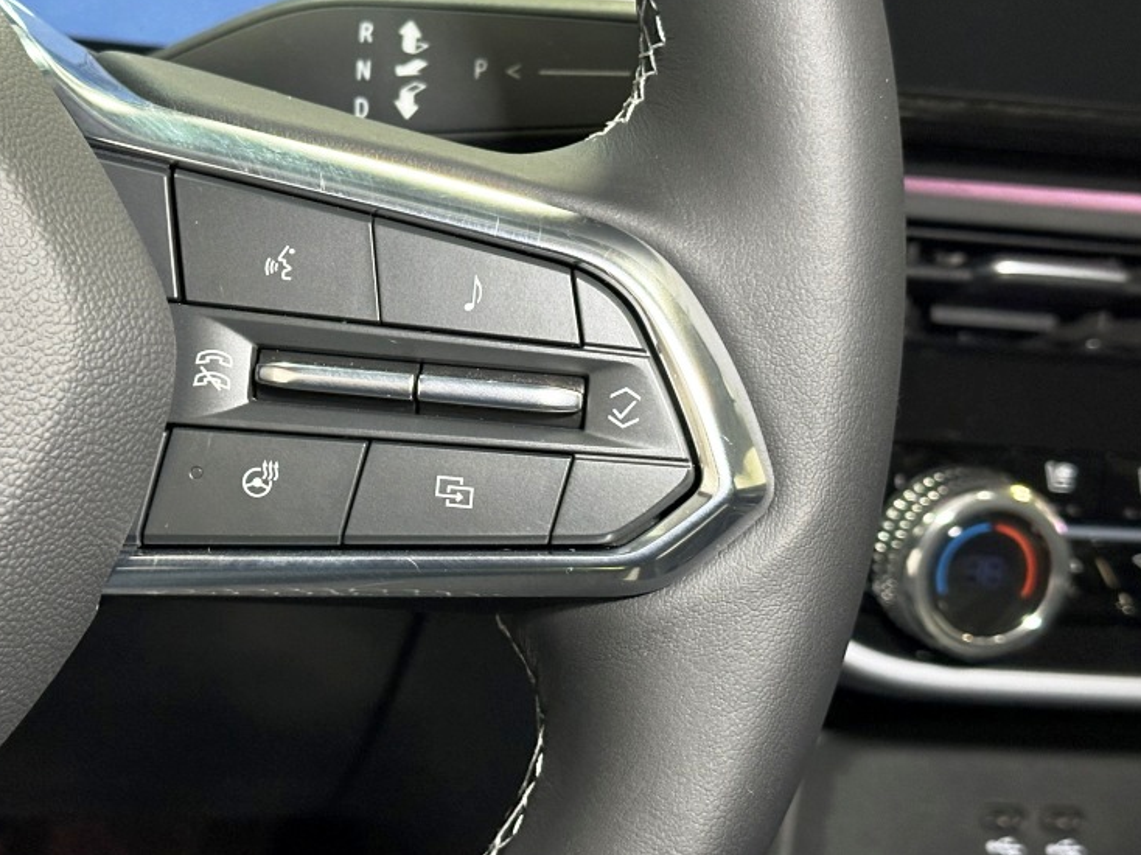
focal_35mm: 67
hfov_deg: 28.8
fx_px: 2208
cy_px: 351
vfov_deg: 21.9
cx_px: 376
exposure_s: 1/40
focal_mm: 6.86
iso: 500
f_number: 1.78
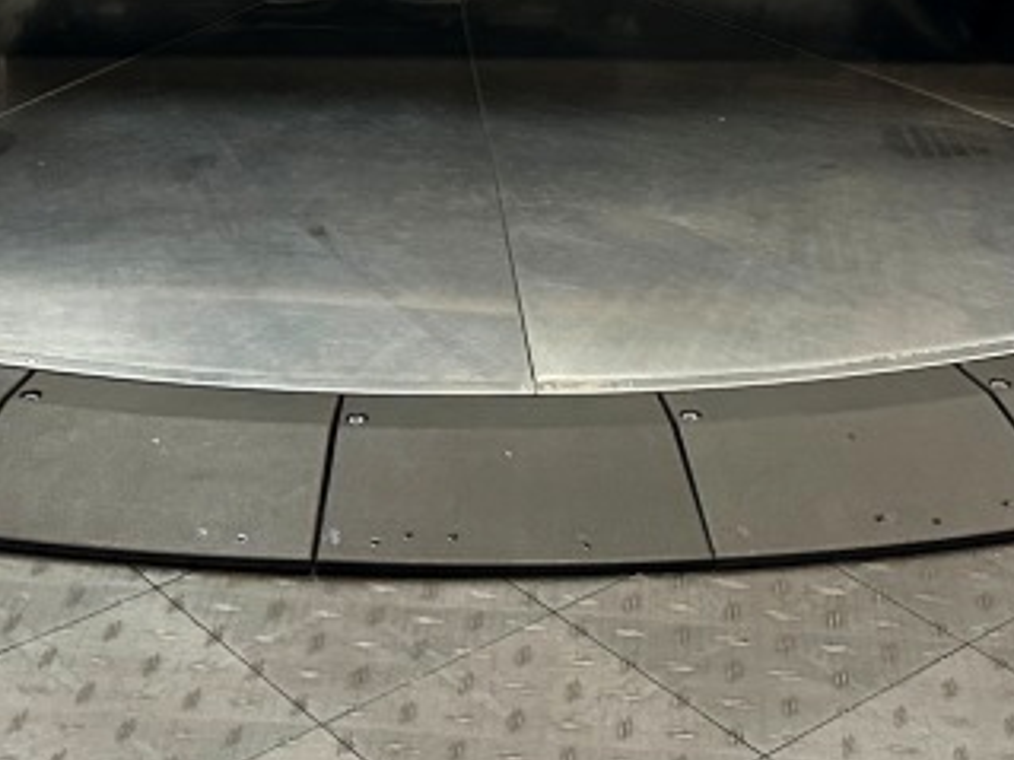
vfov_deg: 18.4
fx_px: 2255
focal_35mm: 77
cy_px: -67
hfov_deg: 25.3
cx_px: 445
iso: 500
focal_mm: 6.86
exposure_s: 1/60
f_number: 1.78
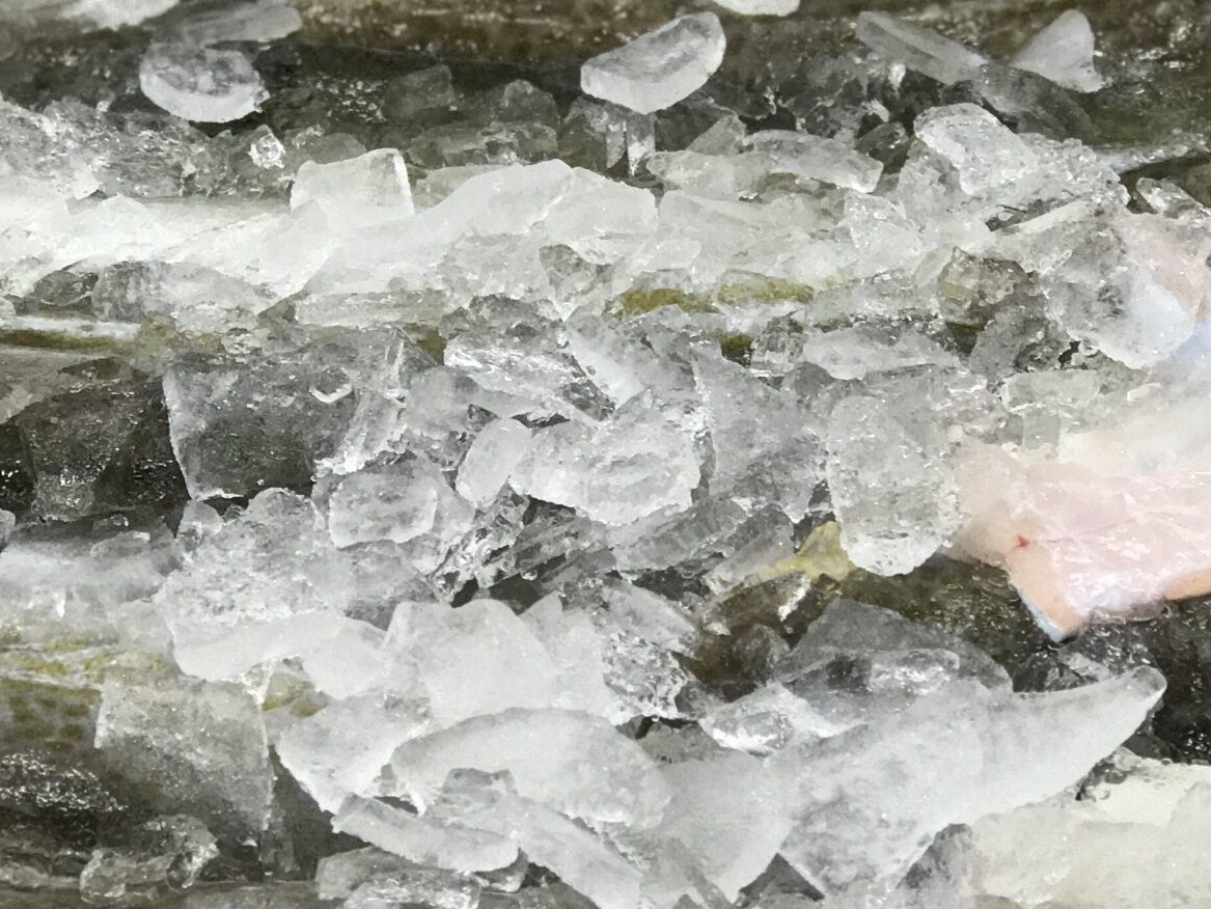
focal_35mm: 125
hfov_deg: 15.8
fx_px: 4374
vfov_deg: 11.9
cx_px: 582
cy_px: 347
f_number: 2.8
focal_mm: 6.6
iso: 125
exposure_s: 1/50
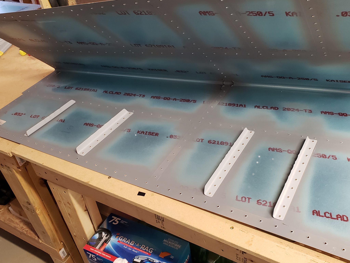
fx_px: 263
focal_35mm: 26
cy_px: 132
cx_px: 175
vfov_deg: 53.1
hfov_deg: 67.3
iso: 320
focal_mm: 4.3
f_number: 2.4
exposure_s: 1/40
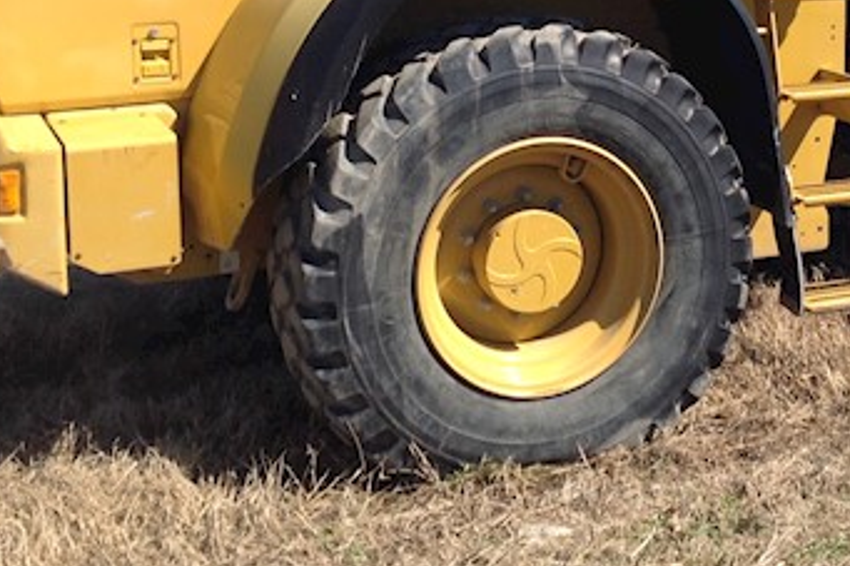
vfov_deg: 16.7
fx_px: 1888
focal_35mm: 80
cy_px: -2
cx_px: 698
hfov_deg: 24.9
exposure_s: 1/1439
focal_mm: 4.28
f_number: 2.4
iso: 50
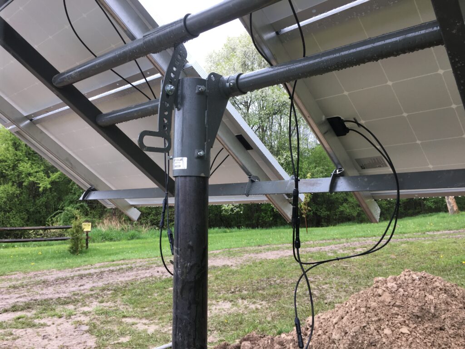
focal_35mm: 29
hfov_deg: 61.7
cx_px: 232
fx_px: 390
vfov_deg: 48.2
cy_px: 174
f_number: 2.2
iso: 40
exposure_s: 1/120
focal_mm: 4.15
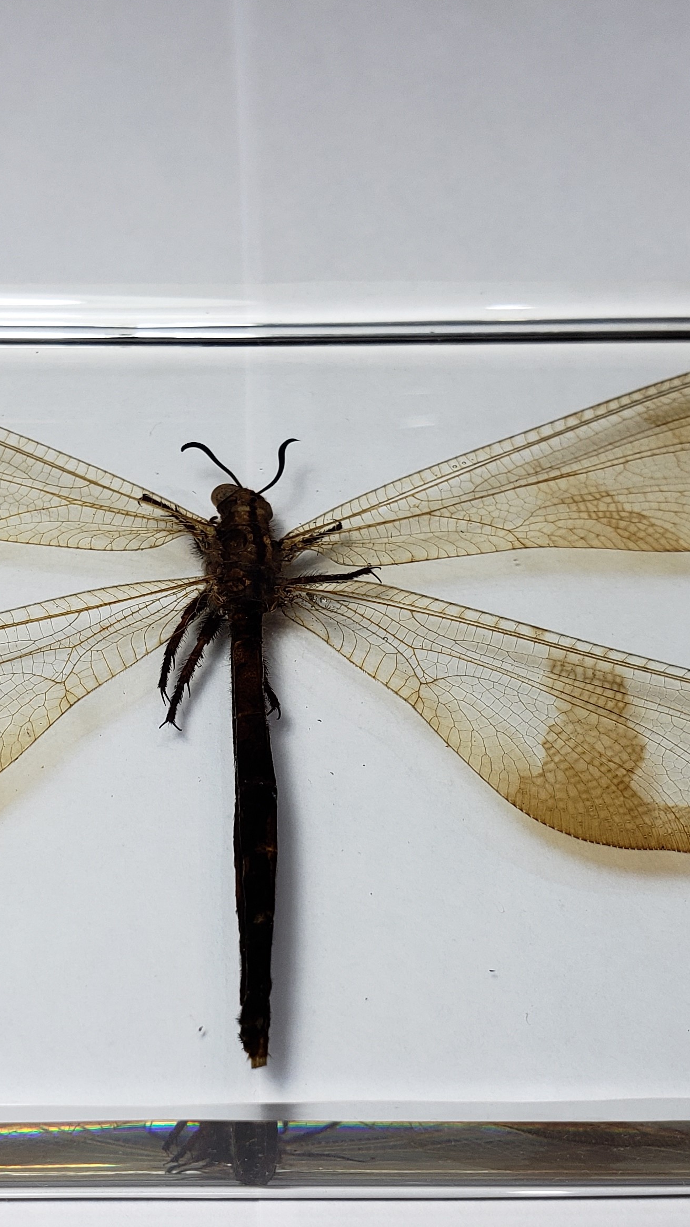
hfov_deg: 24.3
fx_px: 1594
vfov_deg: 41.9
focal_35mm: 49
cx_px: 248
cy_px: 721
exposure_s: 1/154
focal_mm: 4.3
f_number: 2.4
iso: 50
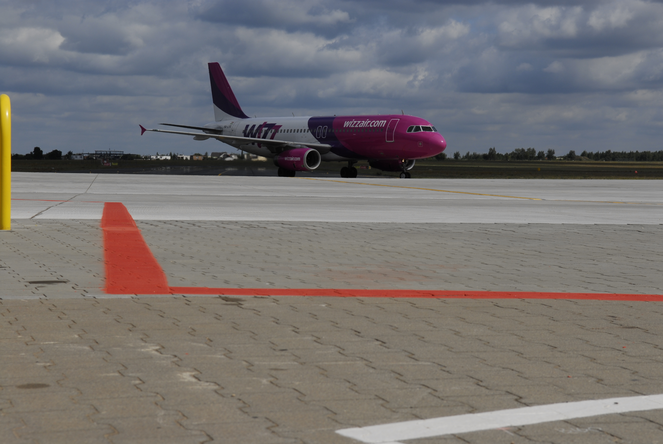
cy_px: 222
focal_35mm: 82
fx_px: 1521
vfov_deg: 16.6
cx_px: 332
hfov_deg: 24.6
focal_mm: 55
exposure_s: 1/350
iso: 100
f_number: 10
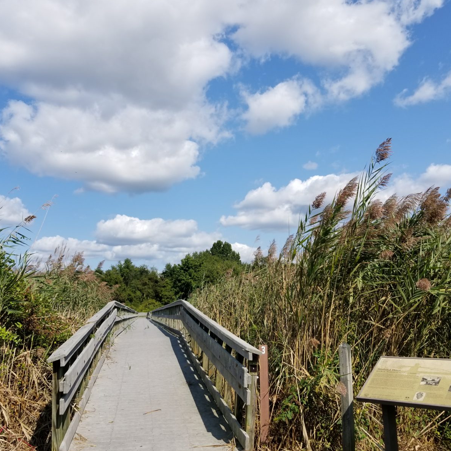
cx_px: 224
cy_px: 226
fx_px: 457
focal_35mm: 31
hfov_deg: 52.5
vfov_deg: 52.5
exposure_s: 1/3106
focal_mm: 4.25
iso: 50
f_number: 1.7
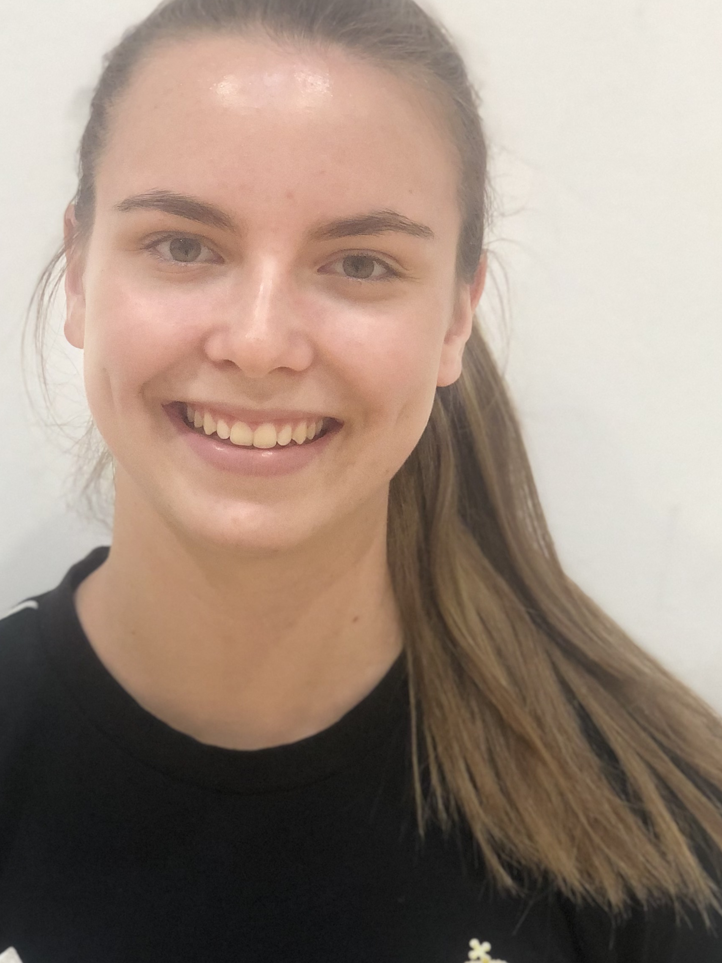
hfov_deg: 16.0
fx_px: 2559
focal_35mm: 92
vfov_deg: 21.3
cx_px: 278
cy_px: 584
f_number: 2.4
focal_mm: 6
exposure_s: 1/50
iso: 80
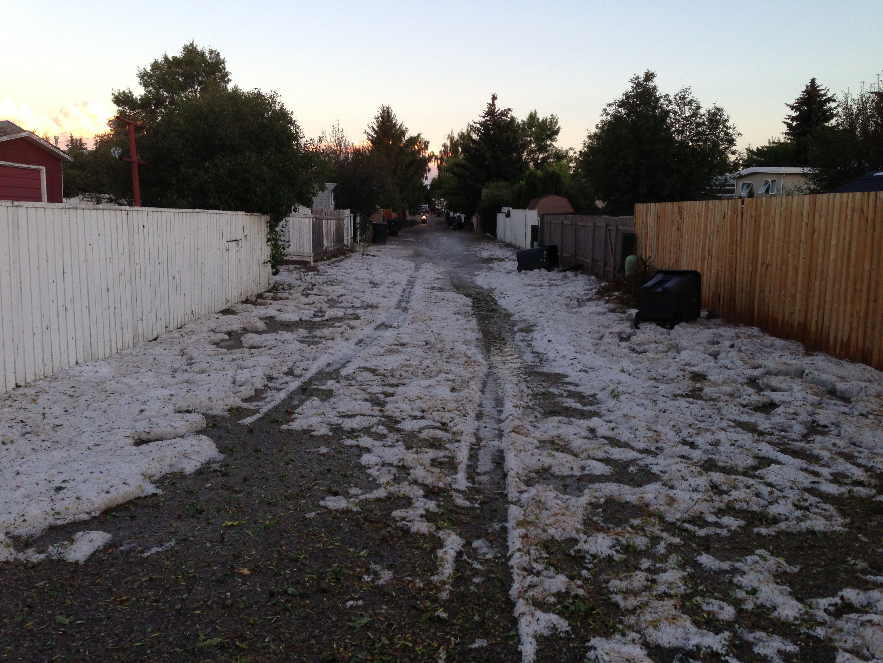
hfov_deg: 55.4
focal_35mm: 33
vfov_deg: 42.9
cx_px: 442
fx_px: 842
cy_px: 332
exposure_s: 1/120
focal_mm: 4.13
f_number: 2.4
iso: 80
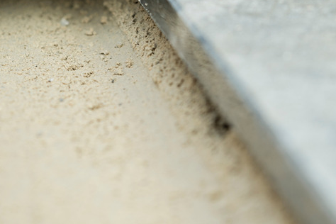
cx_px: 52
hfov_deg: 4.5
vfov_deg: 3.0
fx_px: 4256
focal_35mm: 456
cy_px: -152
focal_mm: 135
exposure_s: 1/320
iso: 100
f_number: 3.5
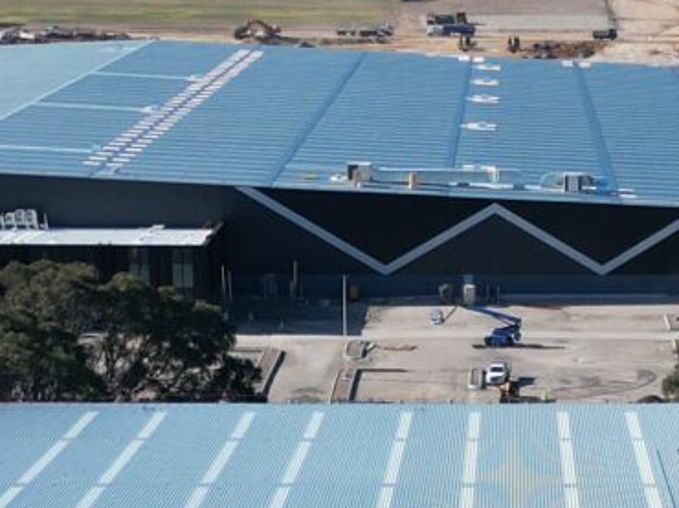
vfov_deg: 11.0
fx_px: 2607
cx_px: 543
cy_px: 591
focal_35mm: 133
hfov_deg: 14.8
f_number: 1.7
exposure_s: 1/3000
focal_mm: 6.72
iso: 130
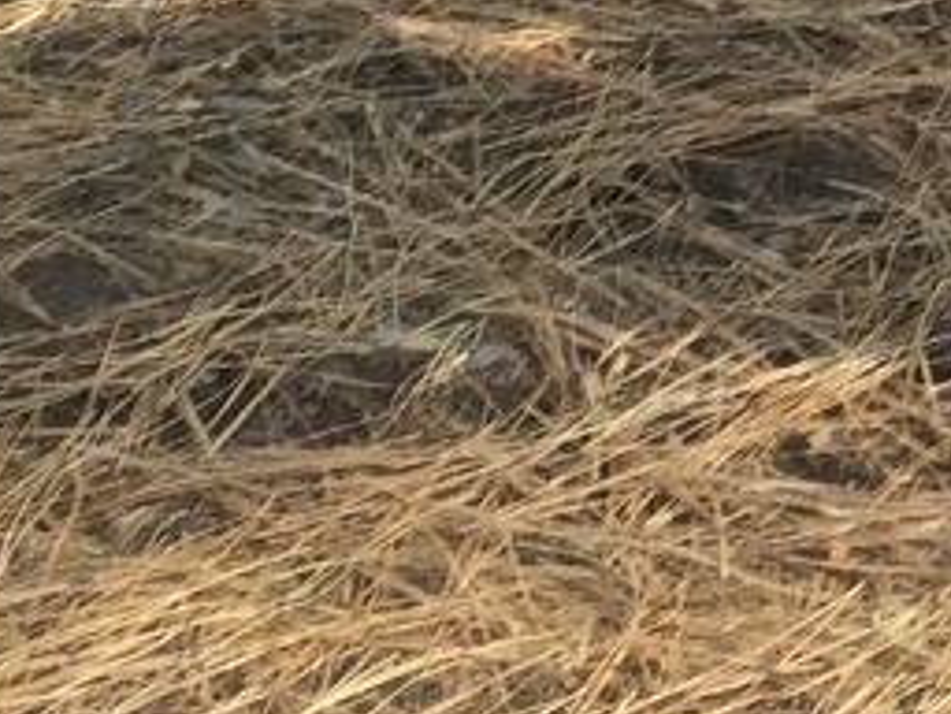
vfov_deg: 8.2
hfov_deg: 11.1
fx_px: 4478
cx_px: 1846
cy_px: -1097
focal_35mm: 163
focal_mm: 4.15
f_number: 2.2
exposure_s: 1/60
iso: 40
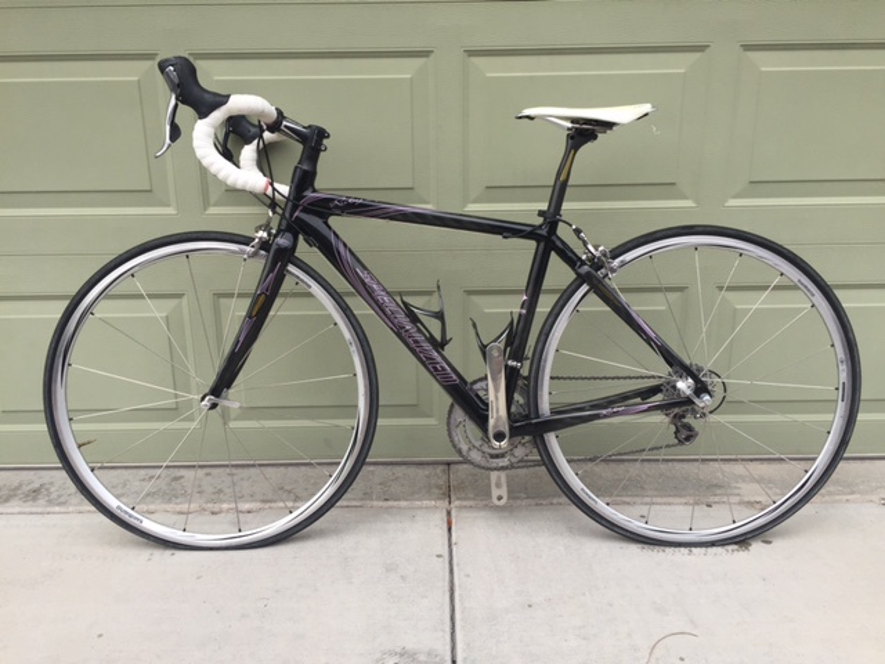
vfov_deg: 48.2
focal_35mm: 29
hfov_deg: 61.7
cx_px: 442
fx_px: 741
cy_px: 332
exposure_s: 1/1014
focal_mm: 4.15
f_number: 2.2
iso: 32
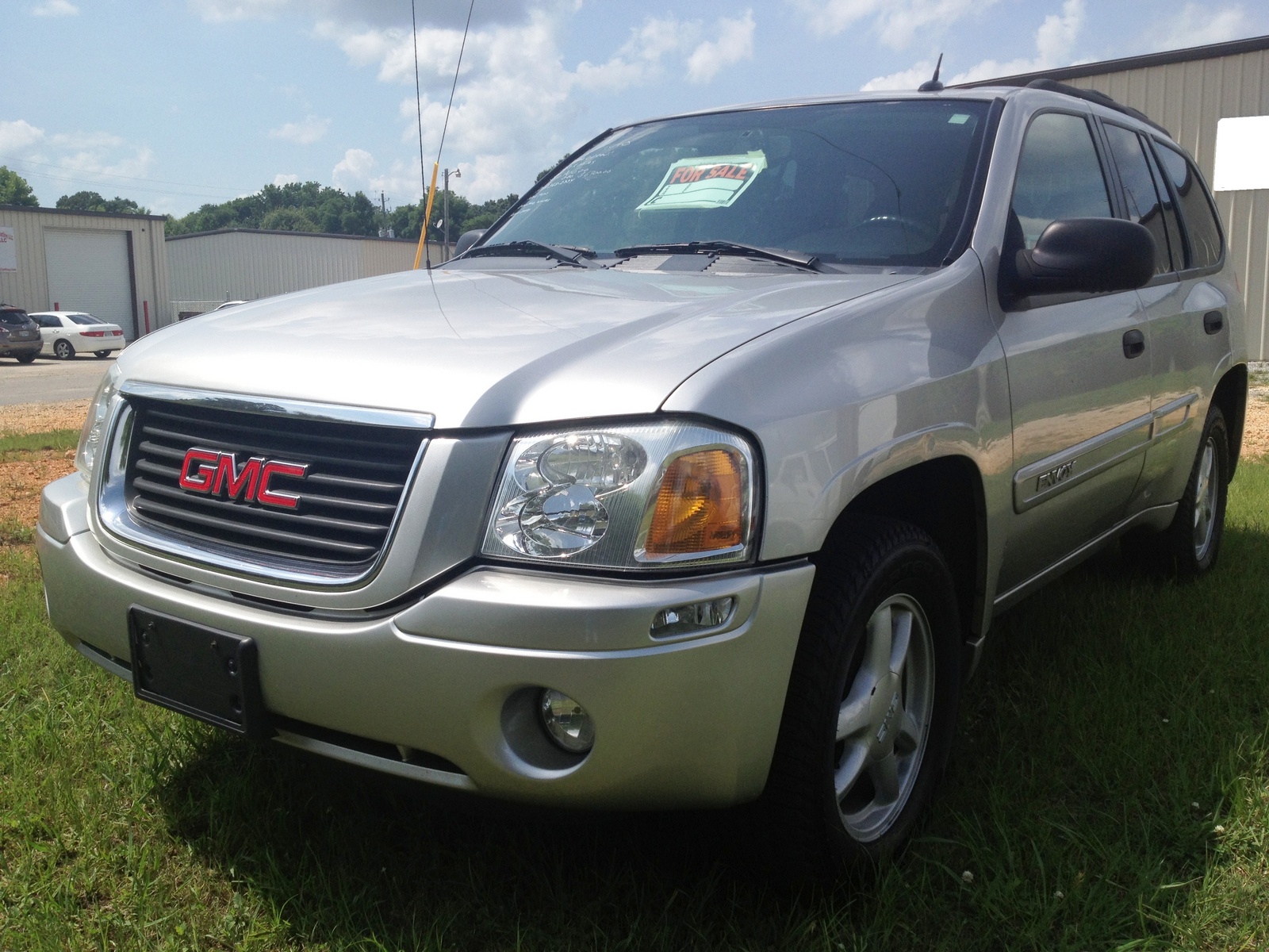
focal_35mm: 35
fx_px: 1283
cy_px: 476
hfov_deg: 52.6
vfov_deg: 40.7
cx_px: 634
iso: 50
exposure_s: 1/2513
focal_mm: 4.28
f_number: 2.4
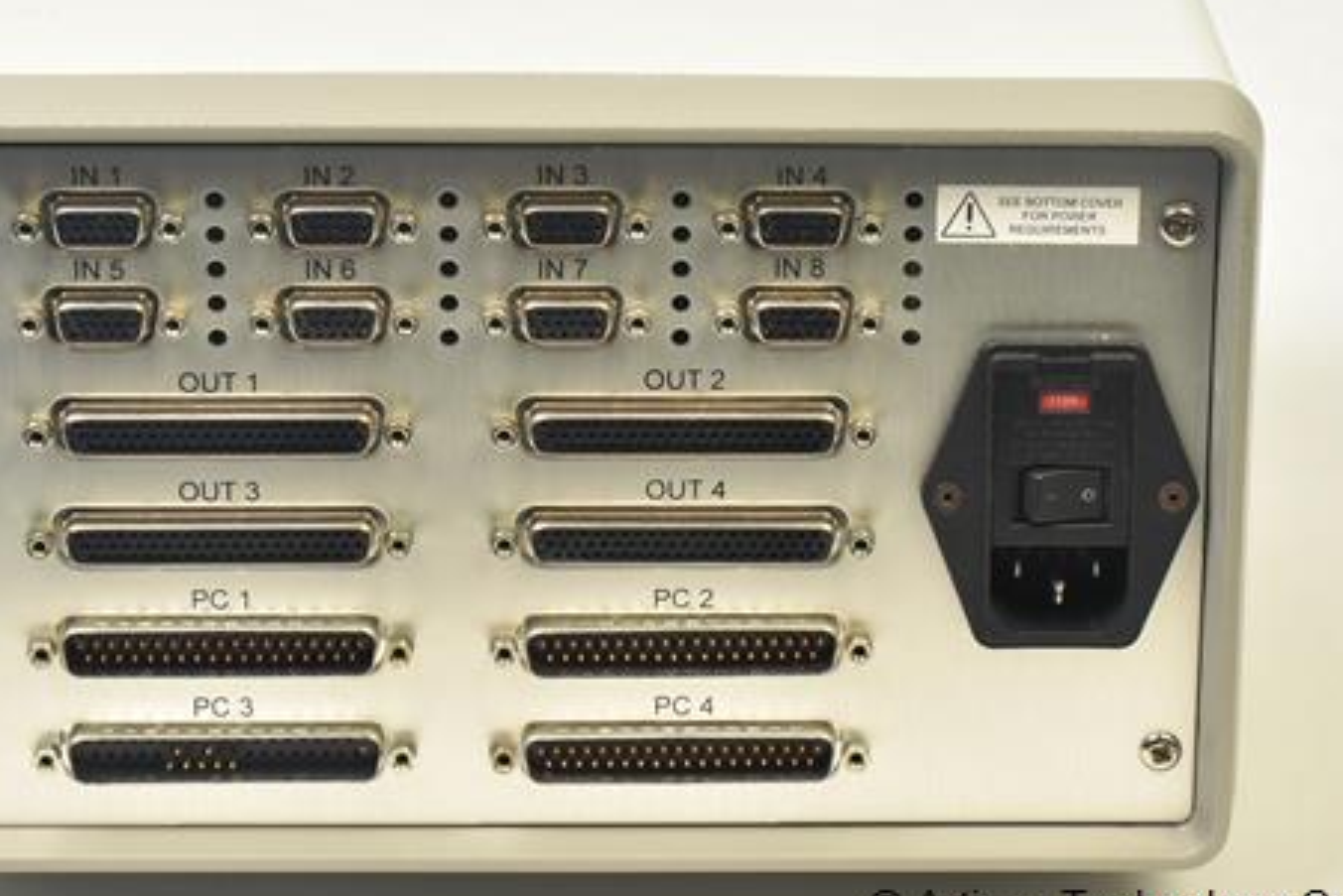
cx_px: 554
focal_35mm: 110
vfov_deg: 12.5
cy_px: 342
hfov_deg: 18.6
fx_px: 4092
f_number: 10
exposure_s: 1/200
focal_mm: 55
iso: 200
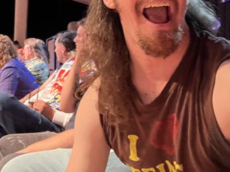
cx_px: 66
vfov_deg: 30.4
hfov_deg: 41.2
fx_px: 299
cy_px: 10
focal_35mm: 45
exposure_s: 1/30
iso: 320
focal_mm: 2.71
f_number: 2.2
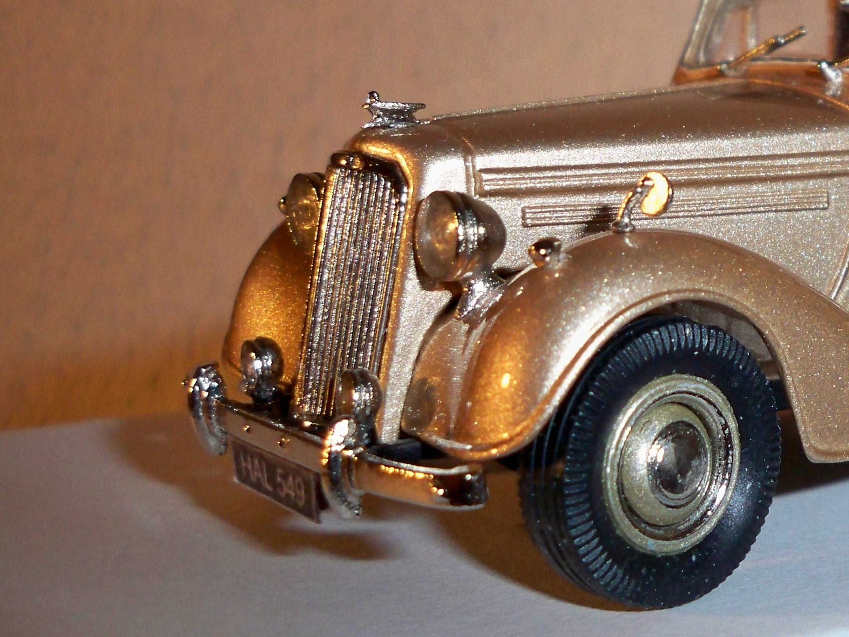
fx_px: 1717
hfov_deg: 26.4
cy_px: 186
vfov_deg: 20.9
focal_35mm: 70
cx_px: 835
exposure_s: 1/60
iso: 200
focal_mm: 6.3
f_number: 3.1
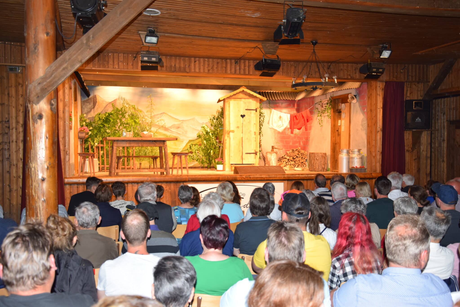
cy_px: 154
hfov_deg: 49.6
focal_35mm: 39
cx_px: 230
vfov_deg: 34.2
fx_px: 498
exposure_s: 1/80
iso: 800
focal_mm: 26
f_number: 4.5
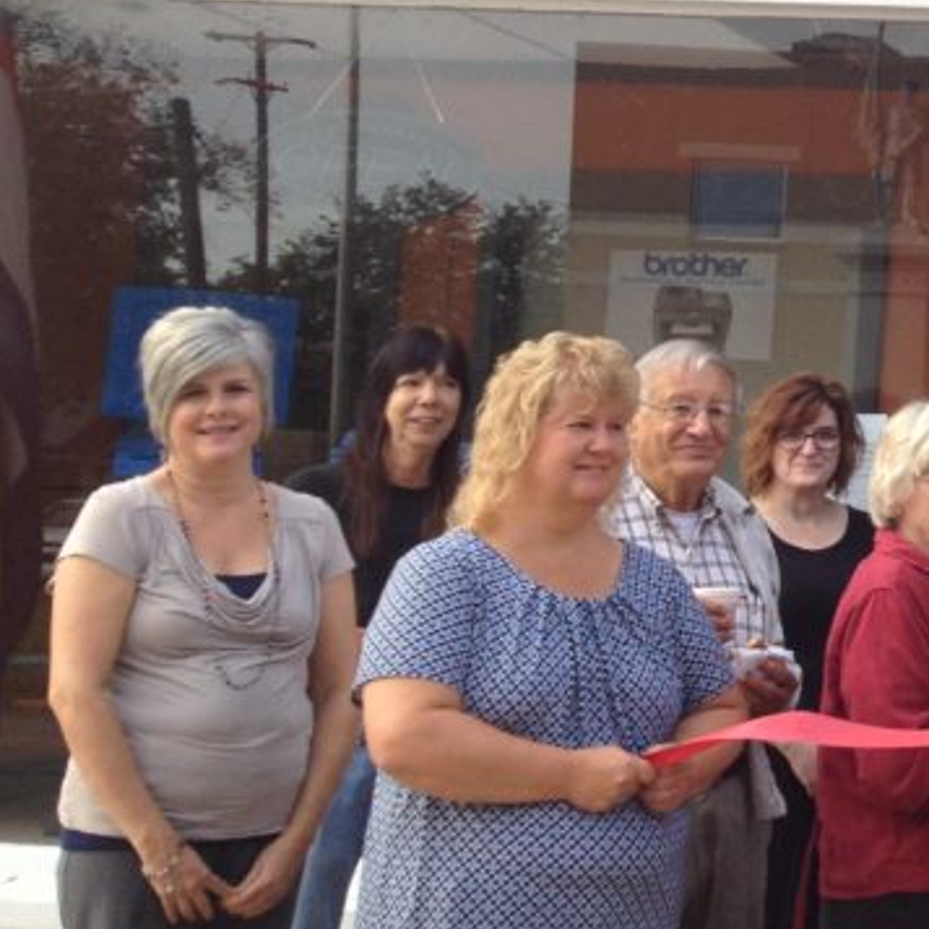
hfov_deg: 15.2
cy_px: 107
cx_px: 1475
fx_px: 3158
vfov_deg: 16.5
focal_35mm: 104
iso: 50
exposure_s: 1/270
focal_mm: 4.28
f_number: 2.4
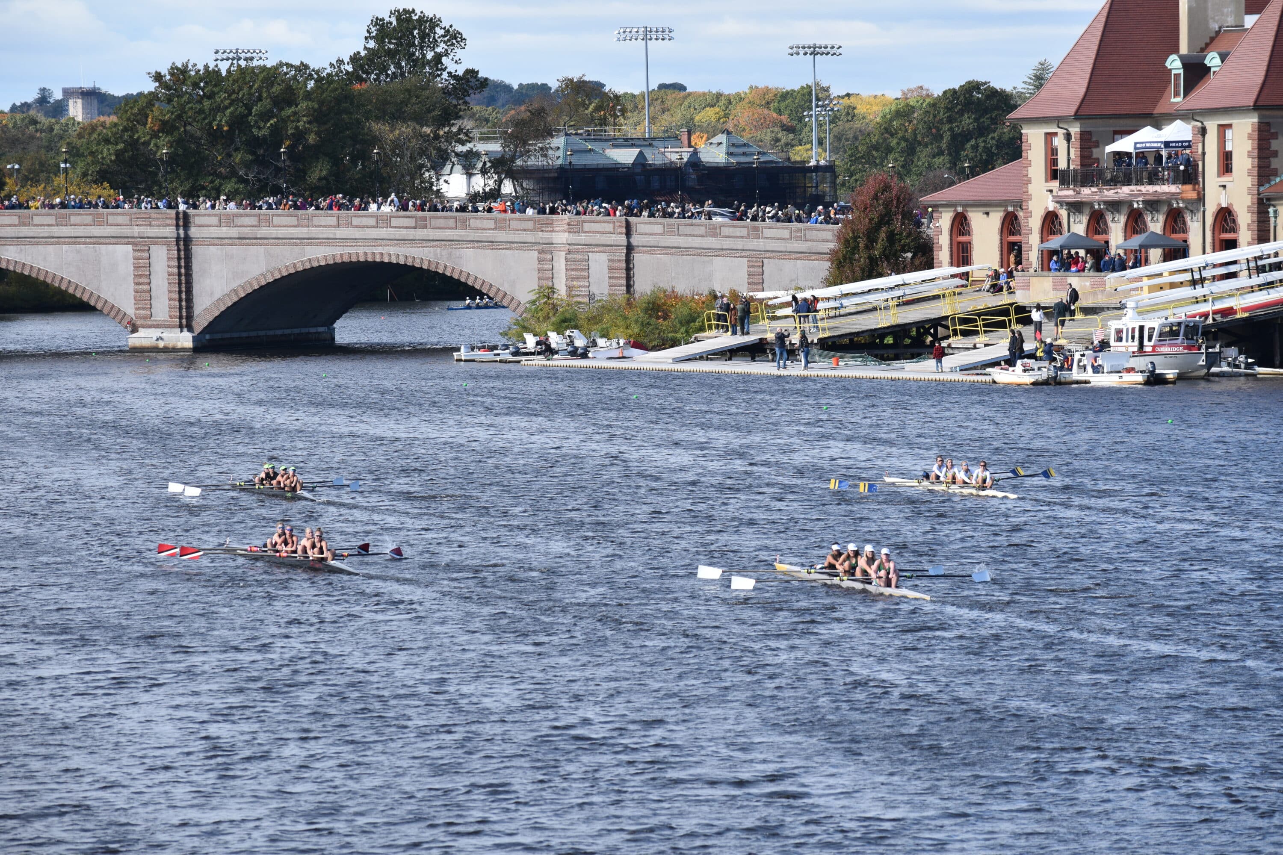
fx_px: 6949
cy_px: 428
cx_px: 642
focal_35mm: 195
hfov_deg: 10.5
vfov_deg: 7.0
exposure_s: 1/500
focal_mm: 130
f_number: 8
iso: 320
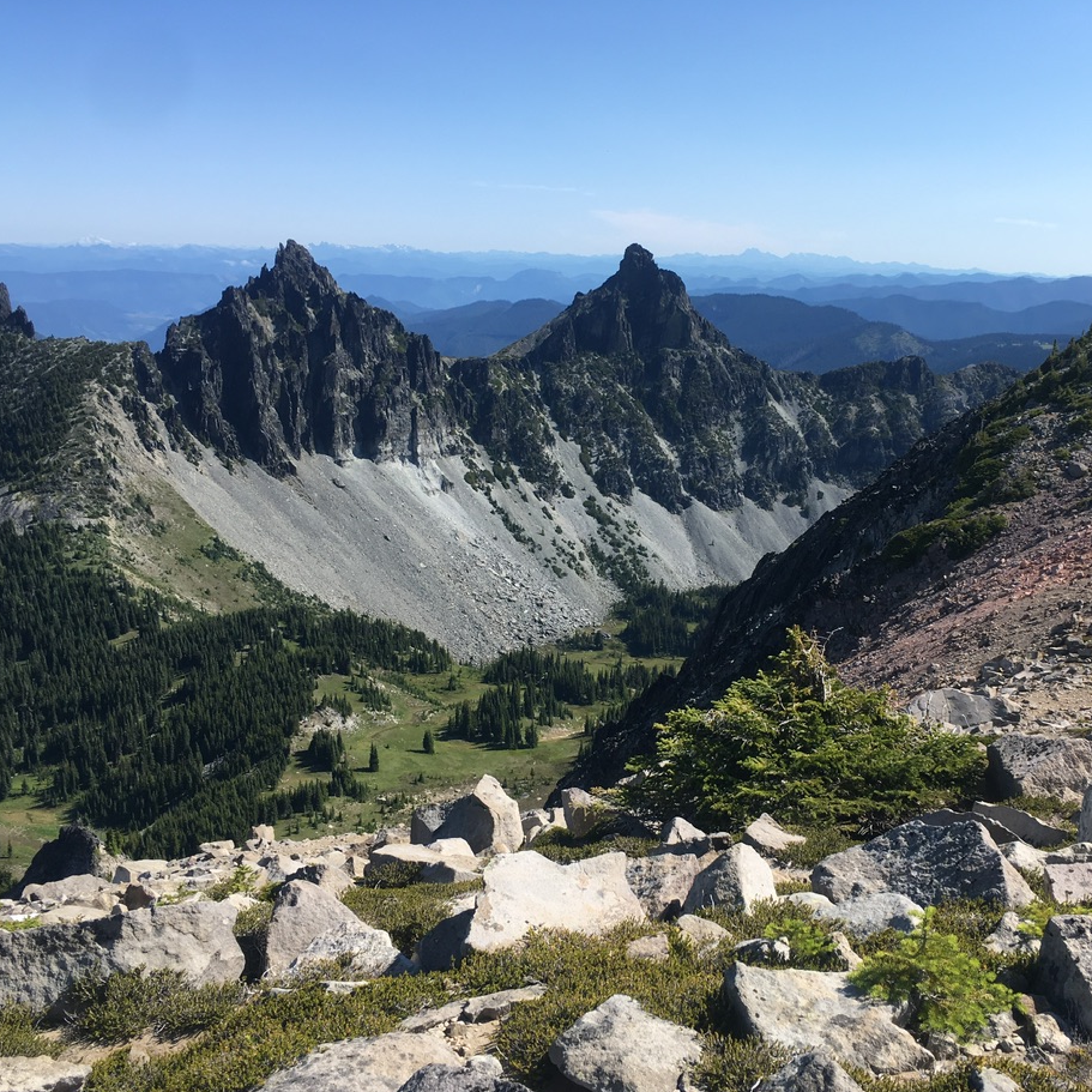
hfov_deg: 45.9
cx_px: 641
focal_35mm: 36
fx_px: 1285
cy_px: 567
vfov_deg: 46.0
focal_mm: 4.15
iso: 25
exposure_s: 1/962
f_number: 2.2
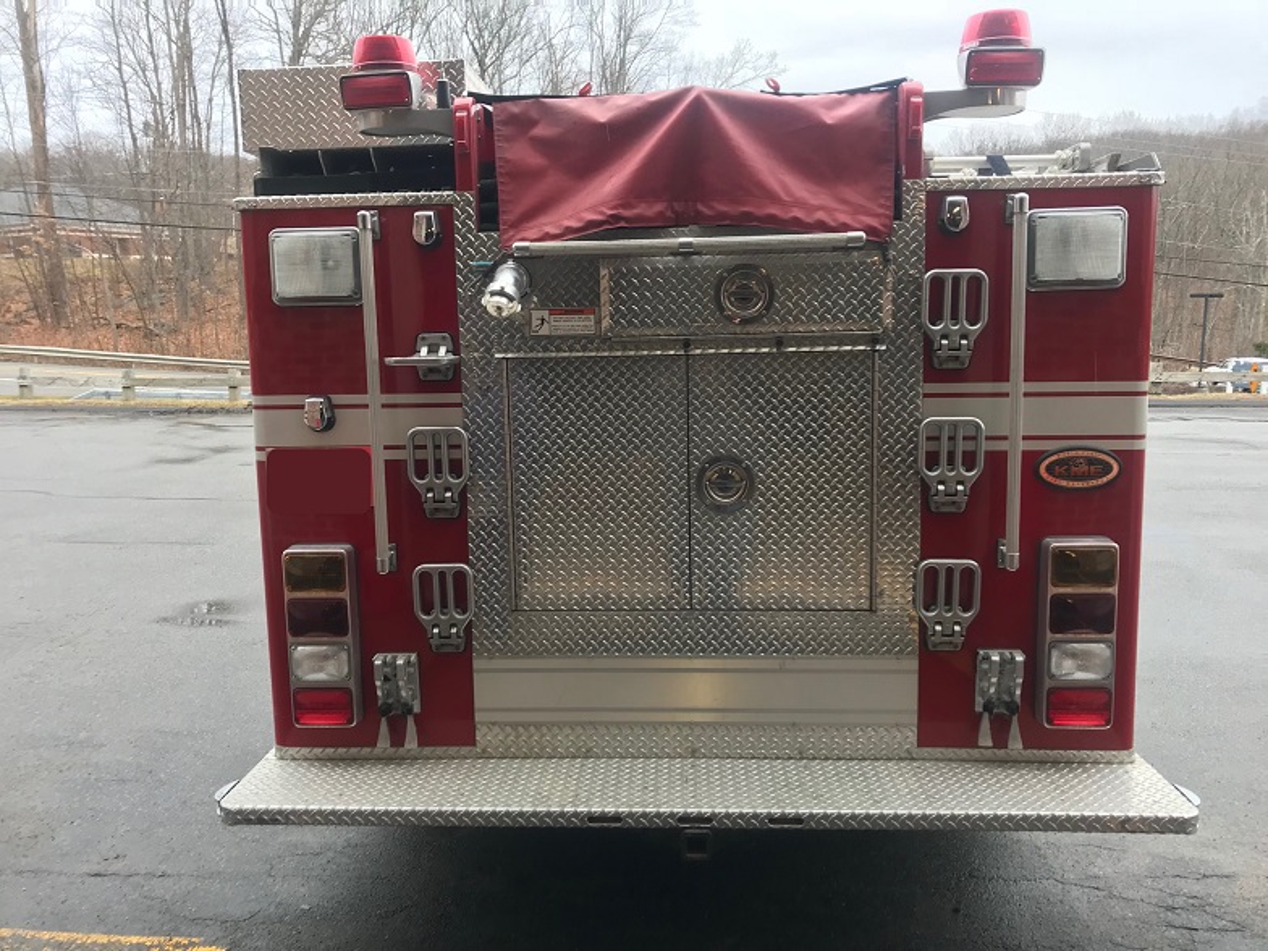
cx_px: 634
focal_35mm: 28
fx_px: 1026
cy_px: 476
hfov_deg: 63.4
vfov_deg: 49.7
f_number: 1.8
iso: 20
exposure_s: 1/126
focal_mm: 3.99
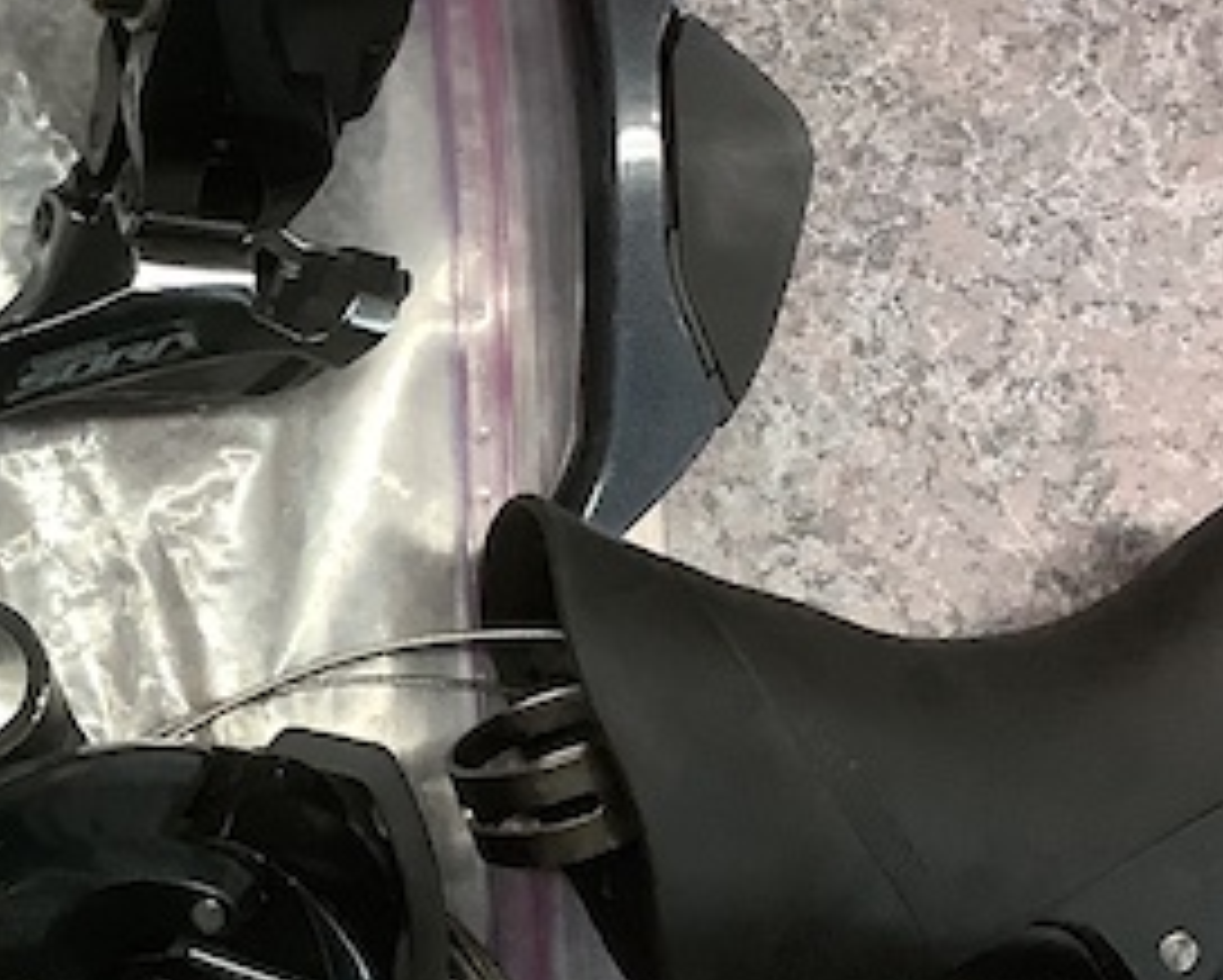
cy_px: 481
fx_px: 3224
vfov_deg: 17.3
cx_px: -54
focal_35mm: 89
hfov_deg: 20.7
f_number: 2.4
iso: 160
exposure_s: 1/60
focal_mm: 3.3
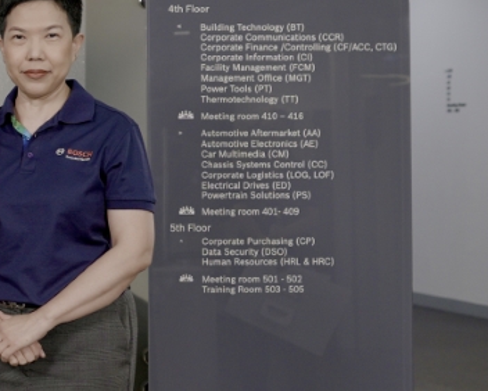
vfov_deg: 16.0
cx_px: -362
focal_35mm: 96
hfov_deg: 16.9
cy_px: 172
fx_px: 1387
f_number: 2.8
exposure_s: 1/100
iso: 500
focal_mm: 24
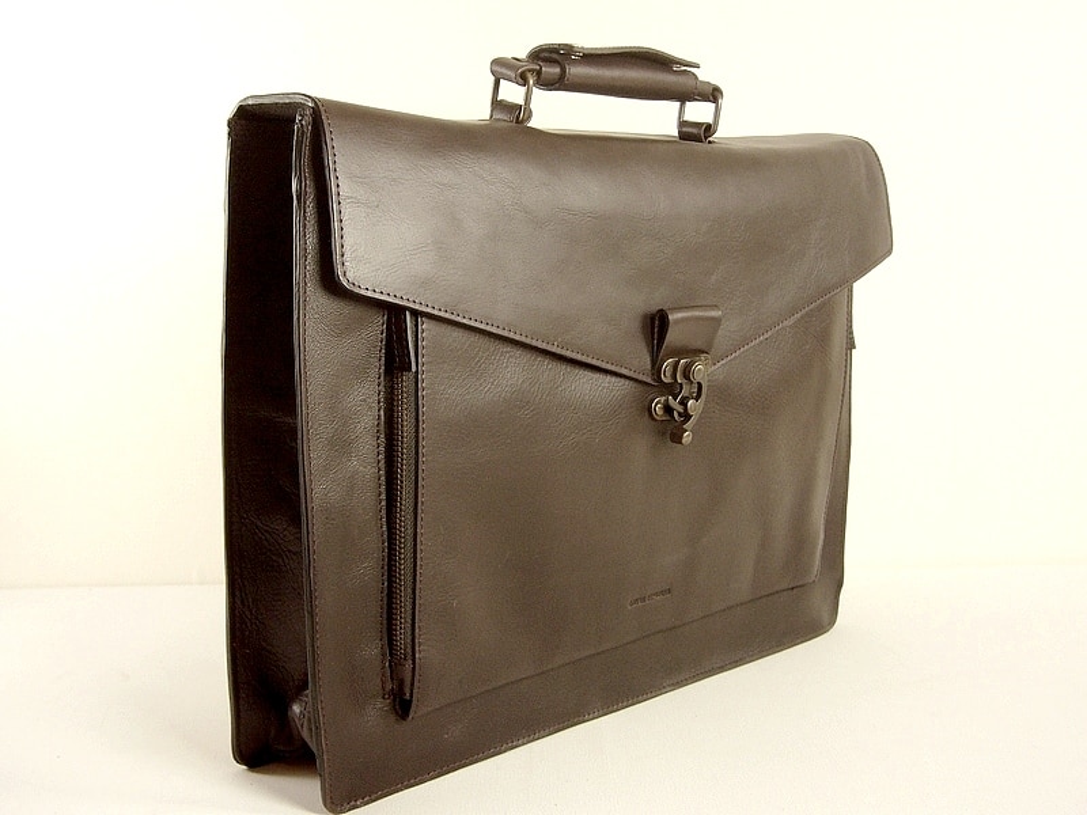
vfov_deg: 39.7
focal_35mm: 36
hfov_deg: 51.4
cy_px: 408
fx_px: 1130
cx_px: 544
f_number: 3
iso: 80
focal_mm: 5.7
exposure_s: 1/100
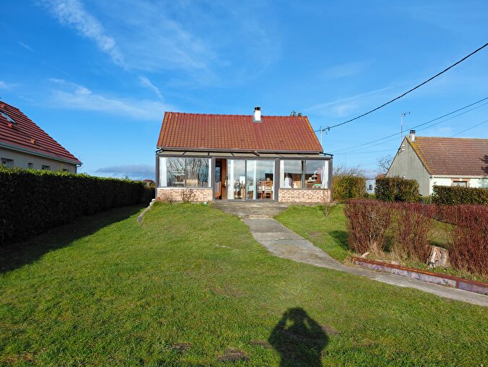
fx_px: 367
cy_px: 188
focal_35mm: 26
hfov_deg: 67.3
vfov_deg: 53.1
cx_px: 241
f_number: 1.8
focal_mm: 4.69
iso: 50
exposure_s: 1/2528
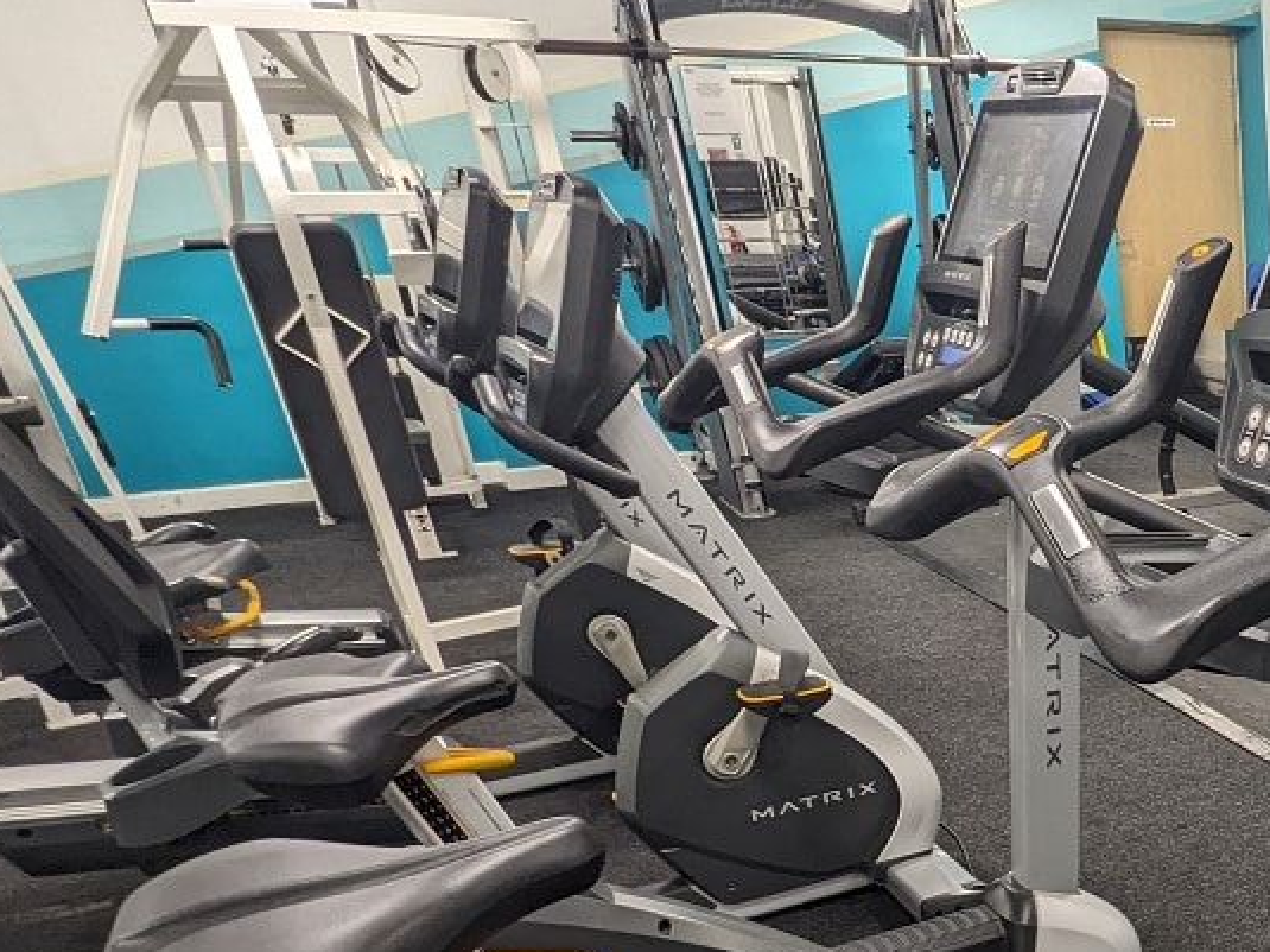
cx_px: 1417
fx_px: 1394
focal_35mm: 38
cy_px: 900
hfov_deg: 39.4
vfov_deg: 35.0
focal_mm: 2.22
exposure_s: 1/25
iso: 89
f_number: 2.2
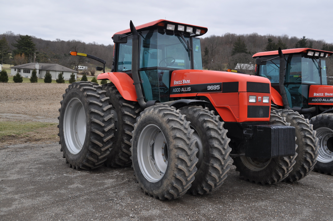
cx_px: 166
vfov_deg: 34.1
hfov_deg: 49.6
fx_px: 360
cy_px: 110
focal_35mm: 39
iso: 200
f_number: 6.3
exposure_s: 1/160
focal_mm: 26
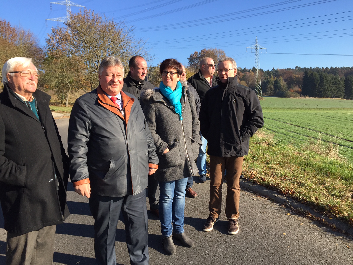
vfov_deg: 48.2
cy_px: 132
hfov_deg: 61.7
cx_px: 176
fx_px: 296
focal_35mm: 29
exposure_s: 1/964
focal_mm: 4.15
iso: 32
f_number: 2.2
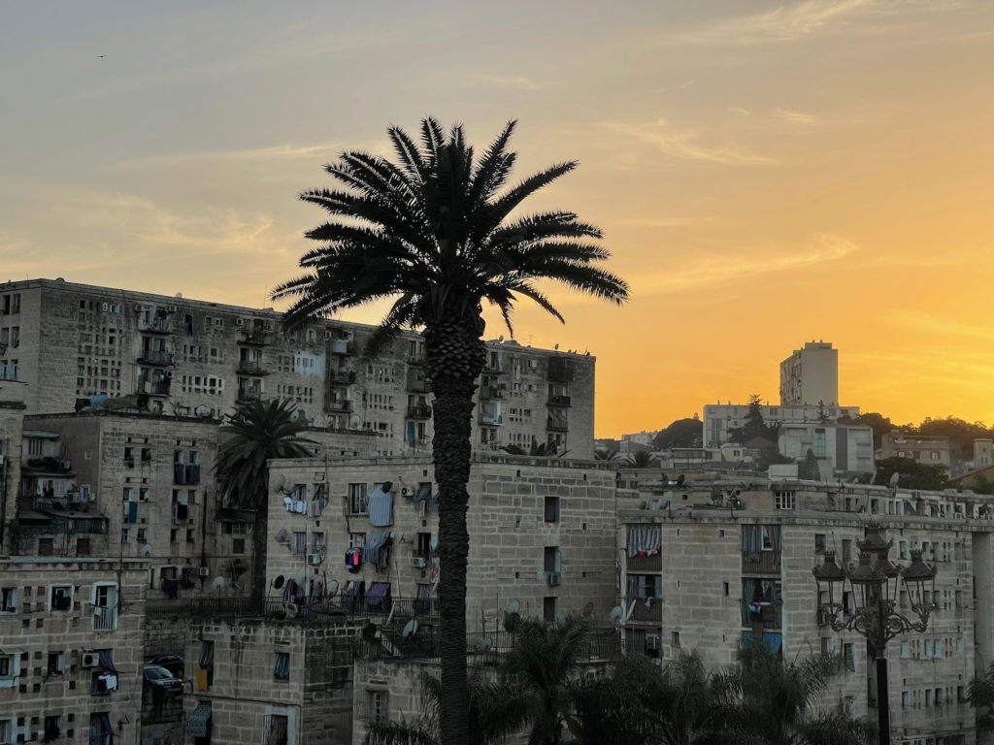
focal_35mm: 64
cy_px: 372
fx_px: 1838
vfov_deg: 22.9
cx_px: 497
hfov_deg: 30.3
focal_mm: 7.5
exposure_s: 1/539
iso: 20
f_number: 2.2
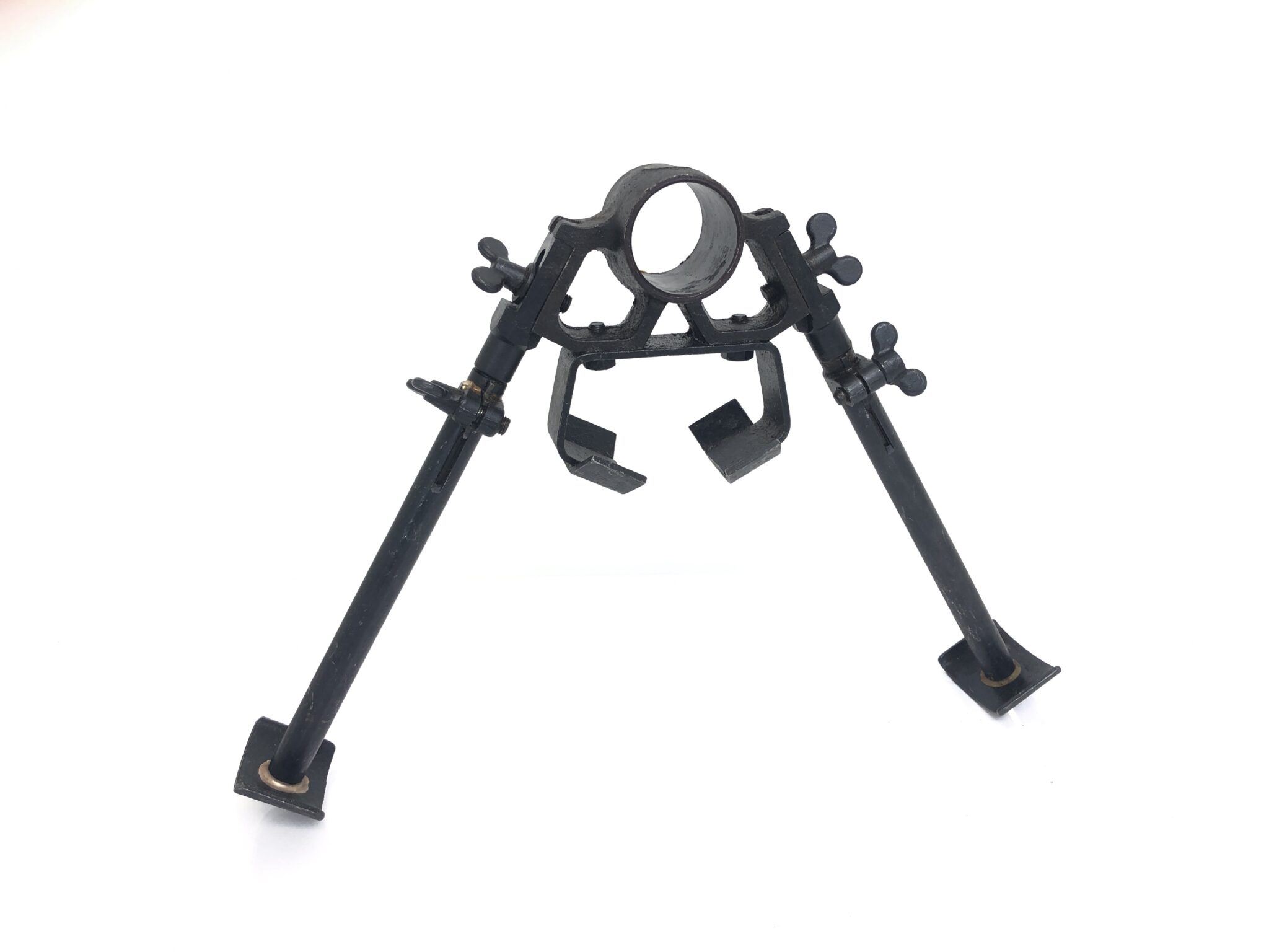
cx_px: 634
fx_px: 1026
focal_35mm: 28
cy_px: 476
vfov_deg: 49.7
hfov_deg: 63.4
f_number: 1.8
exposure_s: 1/40
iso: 25
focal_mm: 3.99
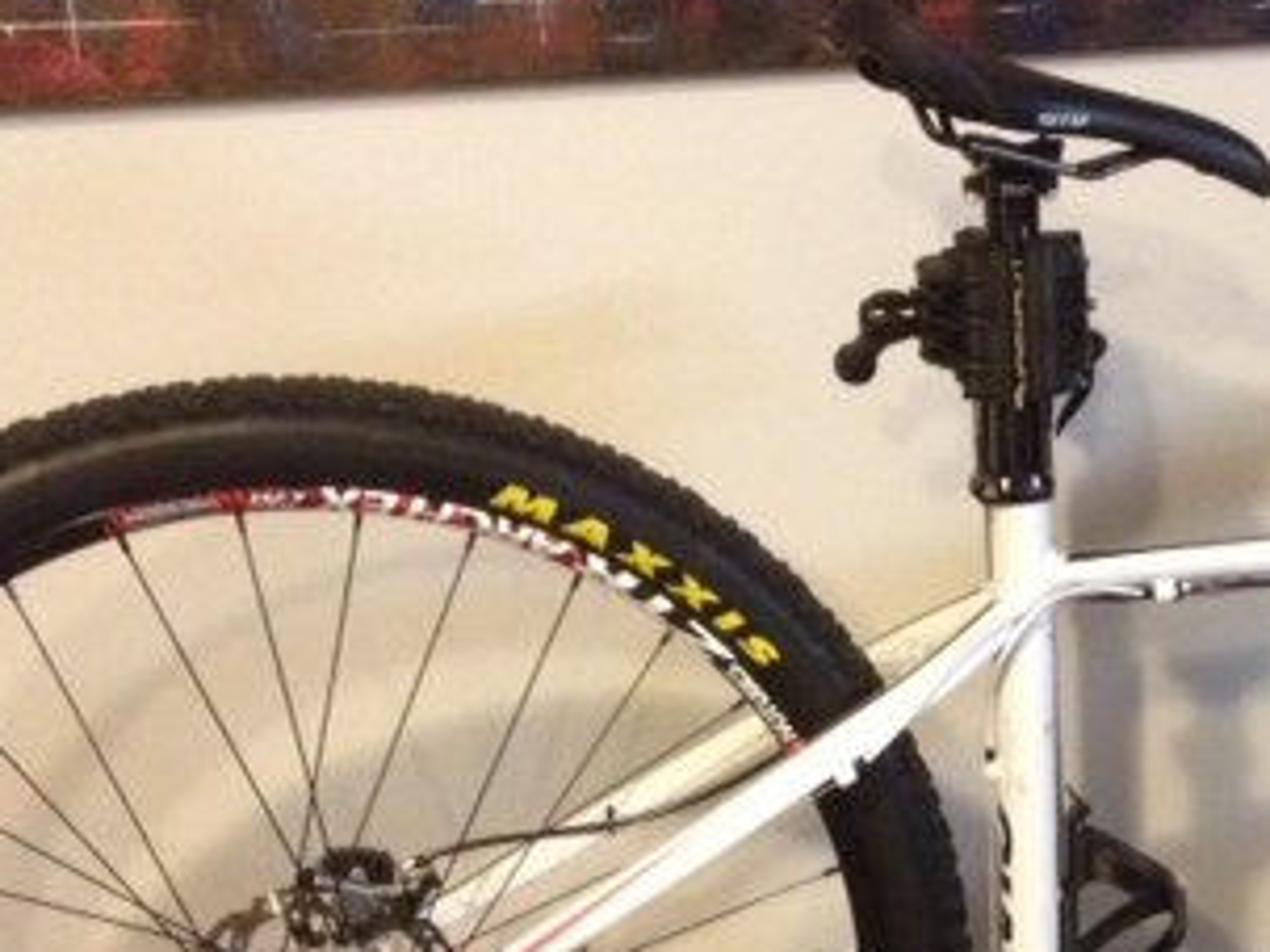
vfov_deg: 19.6
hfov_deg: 25.6
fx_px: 2714
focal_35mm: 74
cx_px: 1123
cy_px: 809
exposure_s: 1/15
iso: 500
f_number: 2.4
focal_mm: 4.28
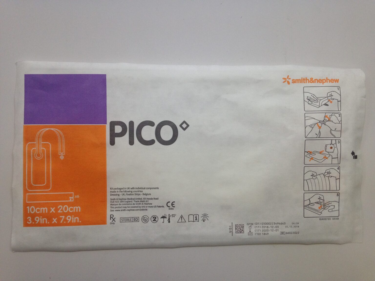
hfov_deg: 55.4
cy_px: 140
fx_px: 357
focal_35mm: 33
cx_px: 188
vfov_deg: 42.9
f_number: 2.4
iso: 80
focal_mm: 4.12
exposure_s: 1/120
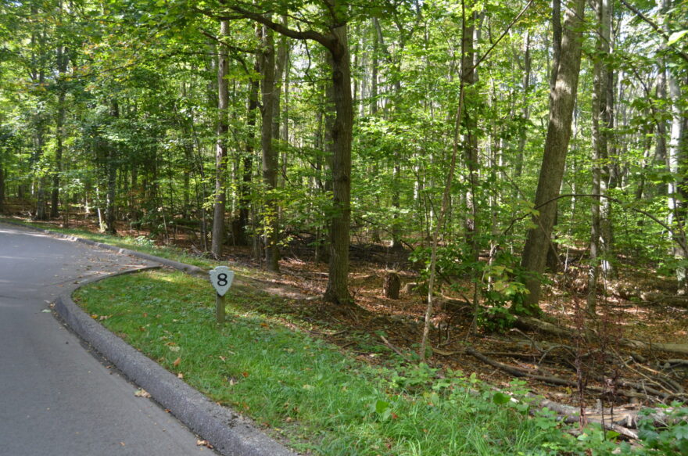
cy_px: 228
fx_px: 572
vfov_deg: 43.4
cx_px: 344
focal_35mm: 30
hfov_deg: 62.0
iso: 800
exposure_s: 1/125
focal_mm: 20
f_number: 5.6
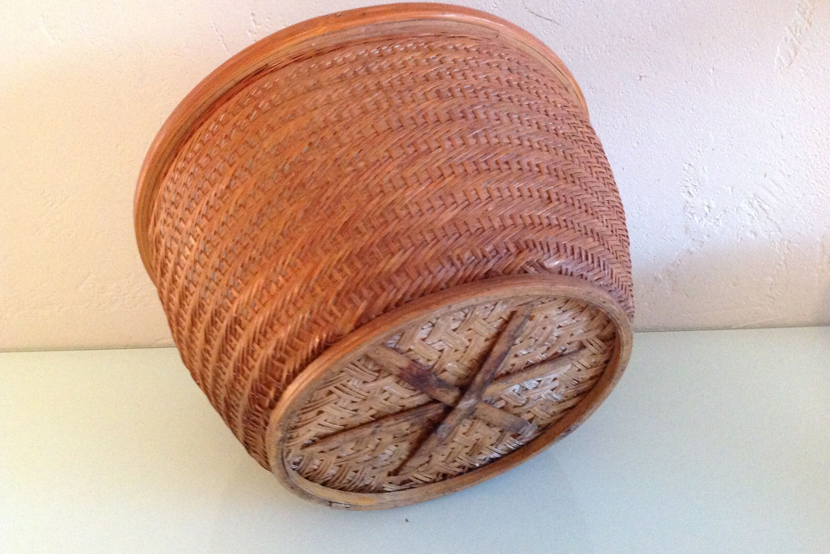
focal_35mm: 37
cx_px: 410
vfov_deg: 35.9
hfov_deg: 51.9
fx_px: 853
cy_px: 262
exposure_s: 1/17
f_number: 2.4
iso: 500
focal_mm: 4.28
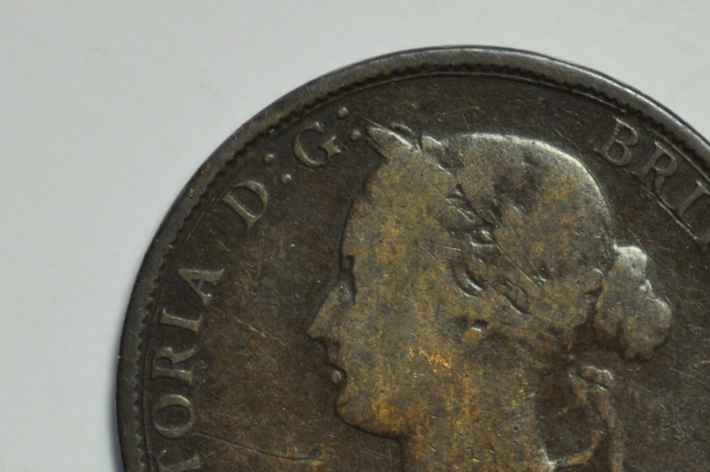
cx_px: 449
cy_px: 412
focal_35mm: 221
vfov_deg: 6.2
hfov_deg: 9.3
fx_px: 4354
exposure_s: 1/160
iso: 800
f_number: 3.5
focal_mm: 60
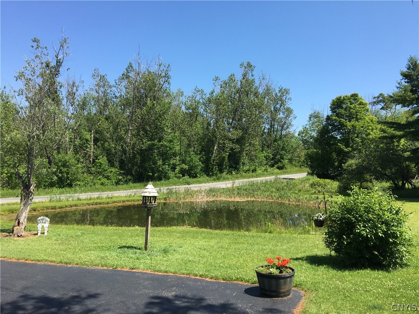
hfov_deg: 61.7
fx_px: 351
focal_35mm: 29
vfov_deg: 48.2
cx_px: 210
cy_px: 157
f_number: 2.2
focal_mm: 4.15
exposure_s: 1/999
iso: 25
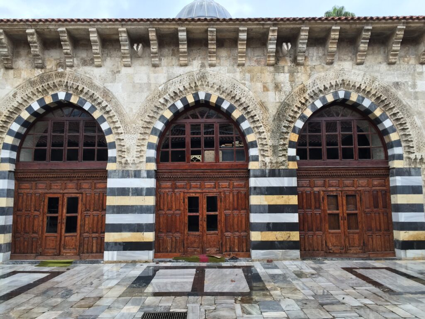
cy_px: 160
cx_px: 212
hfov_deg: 61.7
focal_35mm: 29
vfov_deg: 48.2
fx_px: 356
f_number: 2.2
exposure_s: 1/120
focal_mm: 4.15
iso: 40
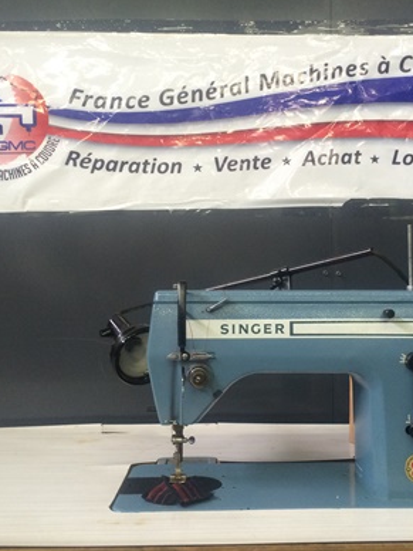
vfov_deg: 47.9
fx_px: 620
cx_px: 251
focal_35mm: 39
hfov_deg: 36.7
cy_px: 274
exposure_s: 1/33
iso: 200
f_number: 2.2
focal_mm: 4.15
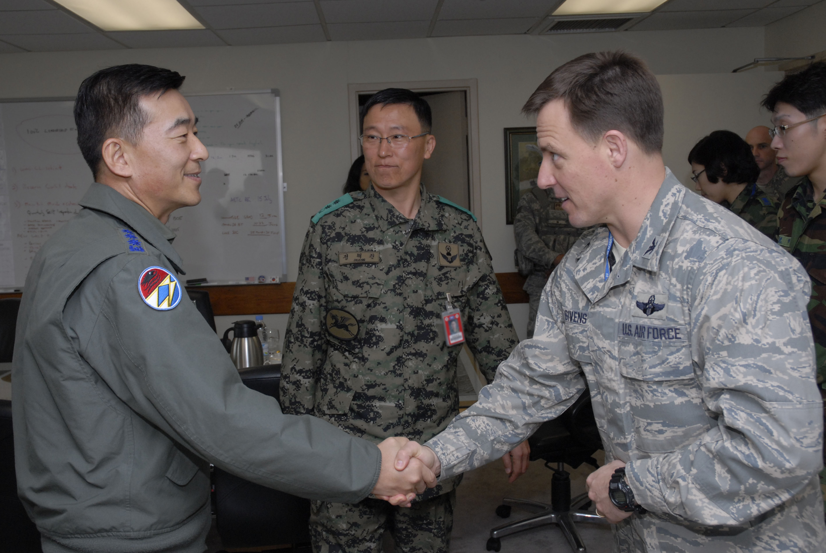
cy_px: 276
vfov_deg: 35.6
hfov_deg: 51.2
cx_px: 413
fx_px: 861
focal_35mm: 38
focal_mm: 25
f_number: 6.3
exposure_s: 1/125
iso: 400
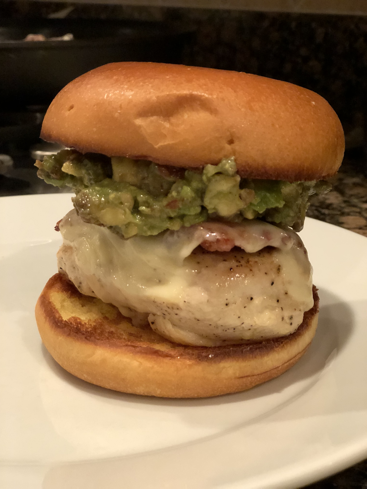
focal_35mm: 57
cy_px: 244
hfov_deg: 25.7
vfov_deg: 33.8
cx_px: 184
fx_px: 806
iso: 1250
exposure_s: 1/60
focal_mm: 6.6
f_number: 2.8
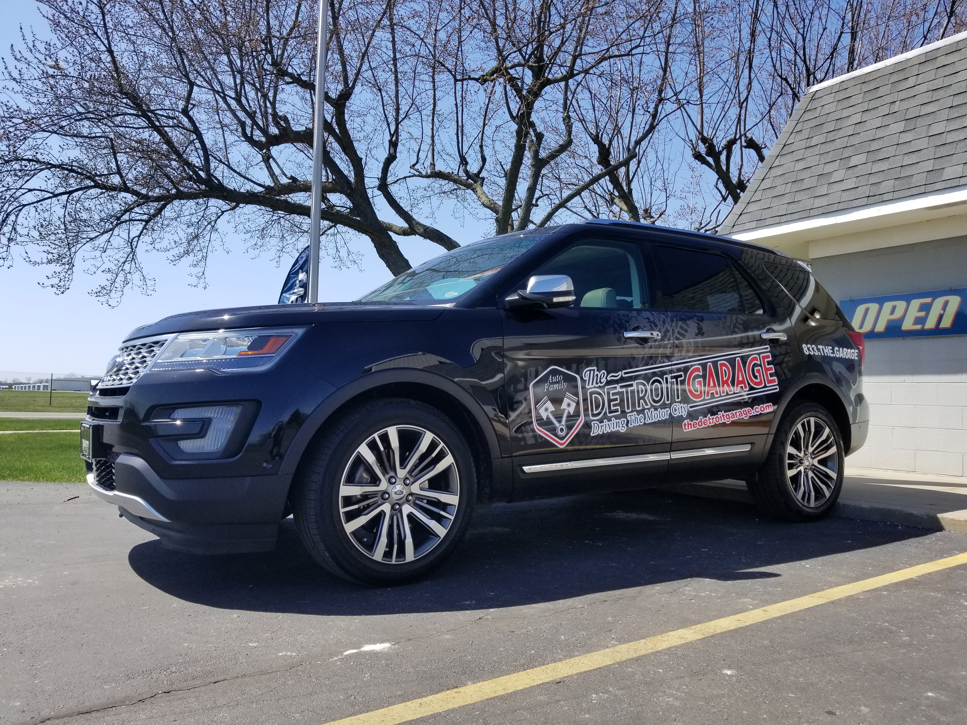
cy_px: 362
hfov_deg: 67.3
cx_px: 484
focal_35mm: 26
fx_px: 726
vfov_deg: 53.1
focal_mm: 4.25
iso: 50
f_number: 1.7
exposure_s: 1/2120
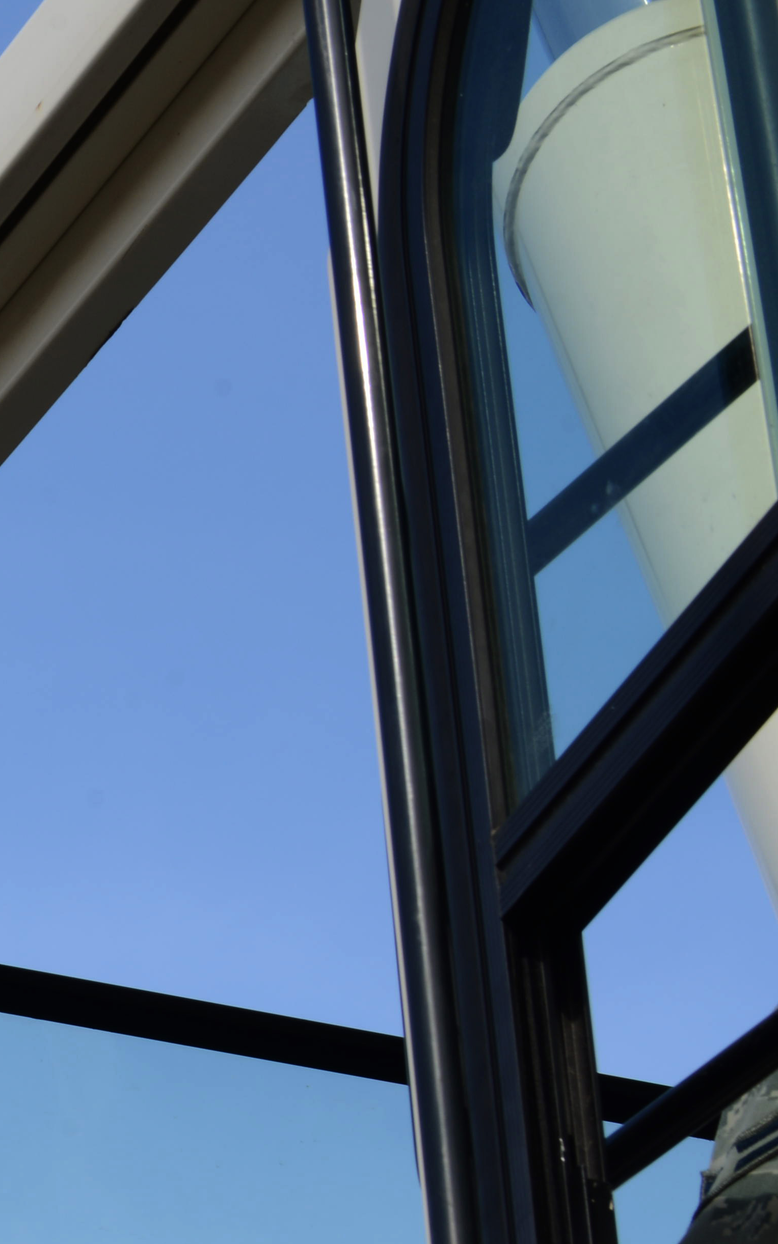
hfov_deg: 5.9
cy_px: 1209
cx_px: -991
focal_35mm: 215
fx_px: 7293
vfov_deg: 9.7
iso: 80
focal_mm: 70
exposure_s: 1/40
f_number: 16
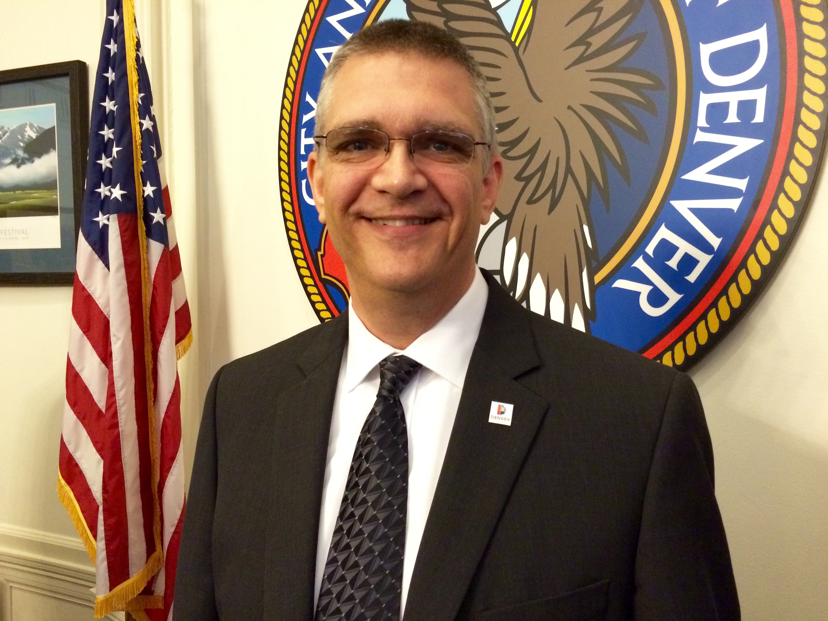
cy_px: 310
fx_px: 694
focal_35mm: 29
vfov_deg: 48.2
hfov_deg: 61.7
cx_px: 414
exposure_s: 1/15
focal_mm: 4.15
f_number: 2.2
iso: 400
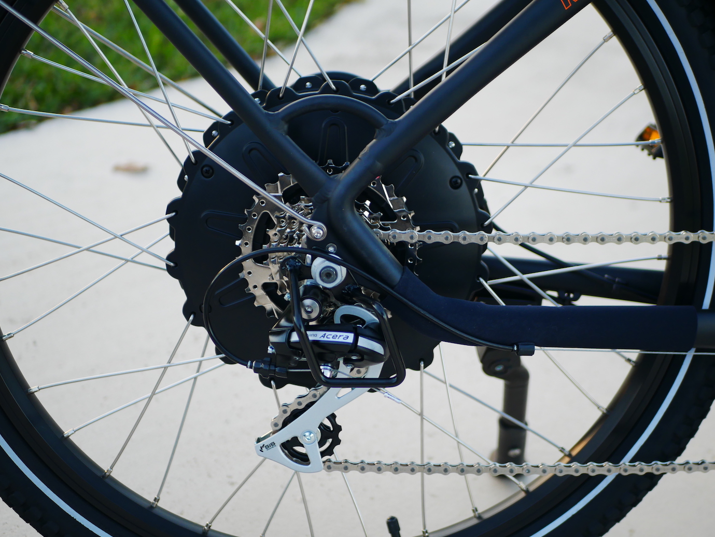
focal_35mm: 58
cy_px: 272
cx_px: 400
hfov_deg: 33.2
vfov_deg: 25.2
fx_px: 1198
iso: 200
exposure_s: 1/400
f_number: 1.7
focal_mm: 25
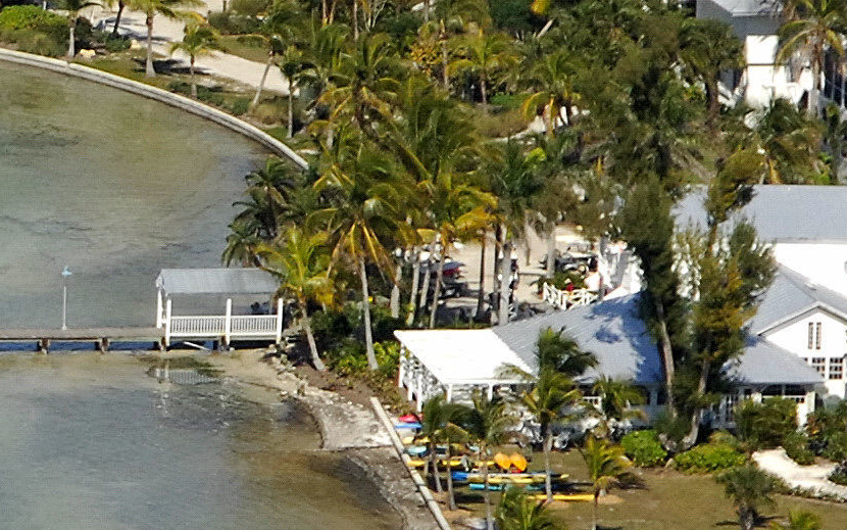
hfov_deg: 4.0
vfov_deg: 2.6
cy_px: 258
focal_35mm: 513
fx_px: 11835
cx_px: -1312
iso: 400
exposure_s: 1/1000
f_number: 8.5
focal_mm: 65
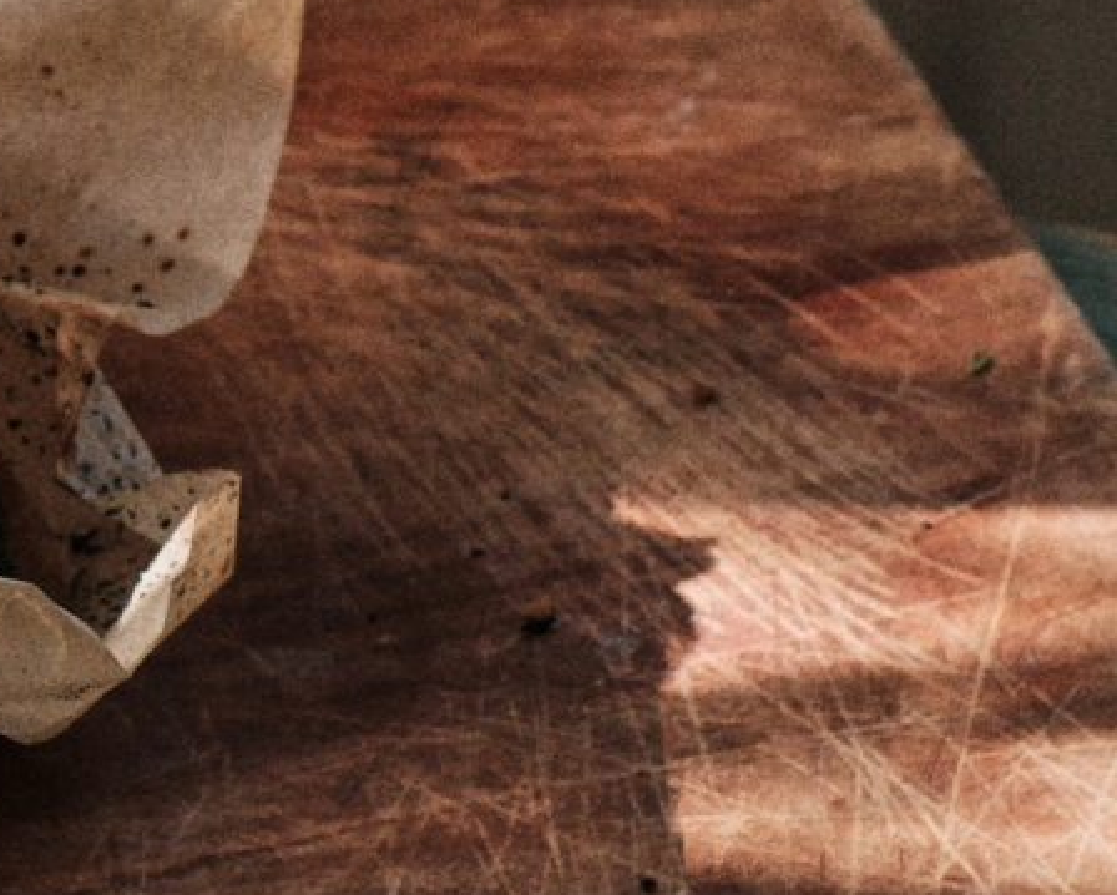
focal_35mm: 284
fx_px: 9395
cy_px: -226
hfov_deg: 6.8
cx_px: -157
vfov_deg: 5.4
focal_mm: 35
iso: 400
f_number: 4.5
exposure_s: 1/125
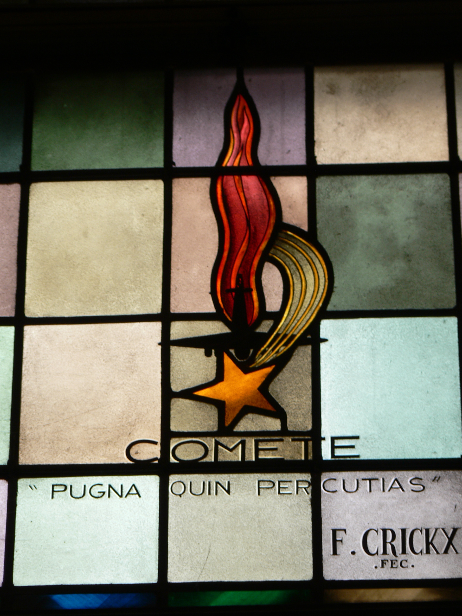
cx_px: 231
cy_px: 308
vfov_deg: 10.2
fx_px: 3452
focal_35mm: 194
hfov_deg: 7.7
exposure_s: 1/30
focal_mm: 32.3
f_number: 3.3
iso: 80
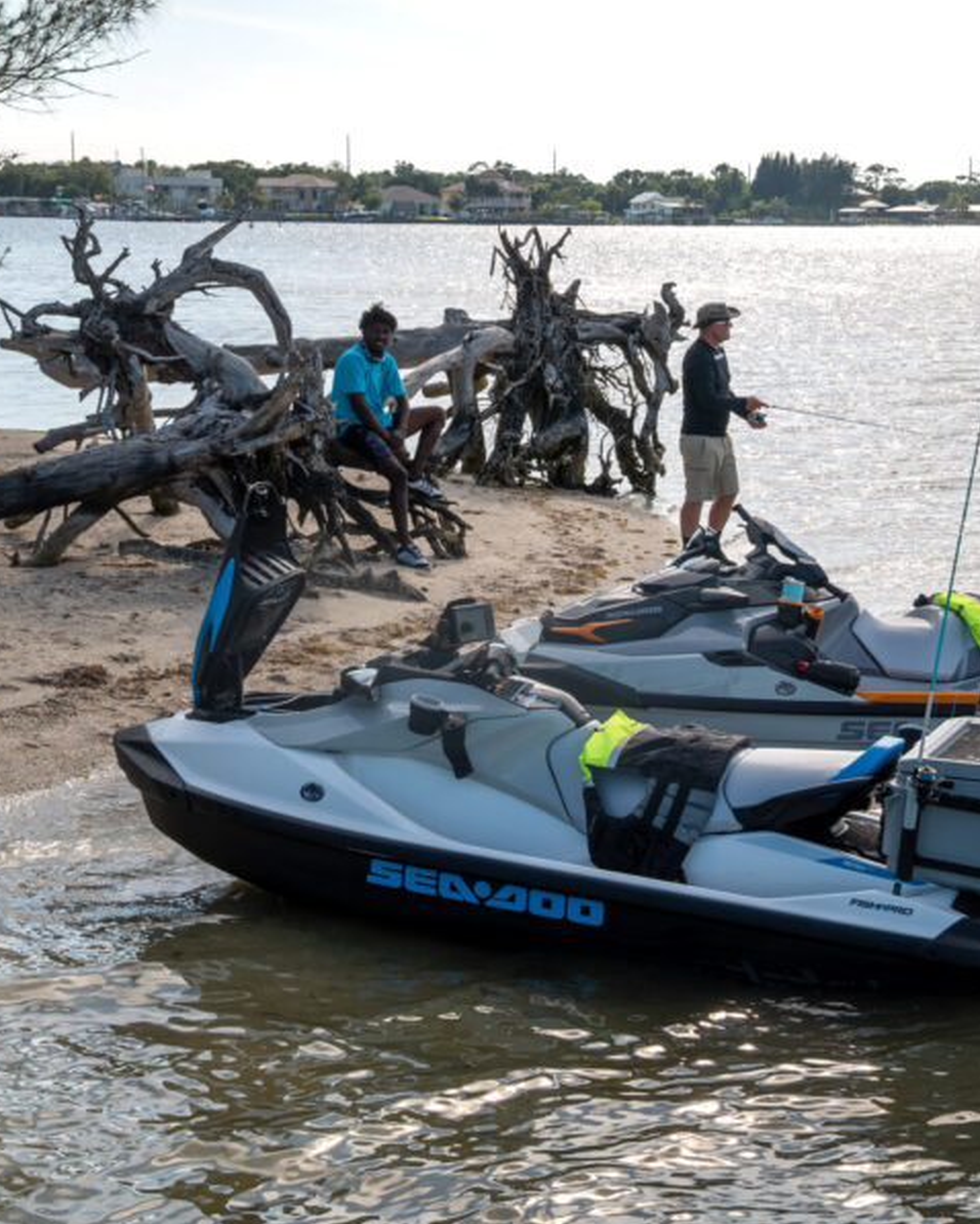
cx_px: 566
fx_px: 2718
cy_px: 612
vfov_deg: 25.4
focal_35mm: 75
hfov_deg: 20.4
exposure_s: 1/160
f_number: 9
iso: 100
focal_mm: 53
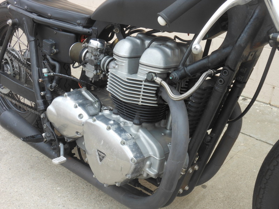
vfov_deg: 33.6
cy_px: 104
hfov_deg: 43.9
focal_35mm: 43
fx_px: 347
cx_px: 140
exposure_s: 1/250
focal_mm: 7.7
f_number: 3.8
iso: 80
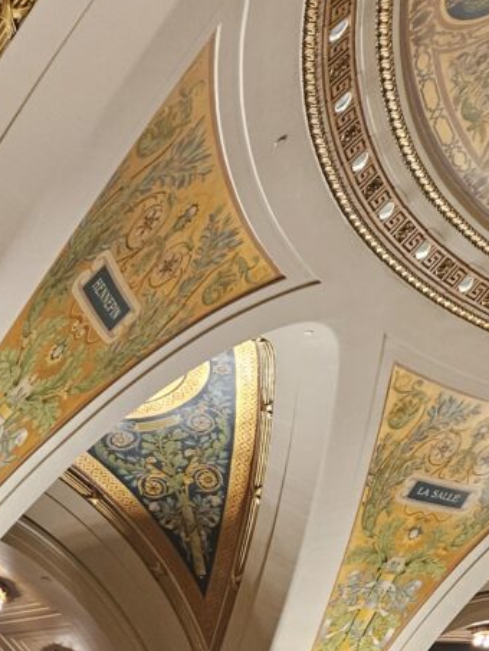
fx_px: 1468
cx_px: 165
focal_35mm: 78
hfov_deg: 18.9
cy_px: 971
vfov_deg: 21.2
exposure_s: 1/120
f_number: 1.8
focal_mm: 5.4
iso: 200
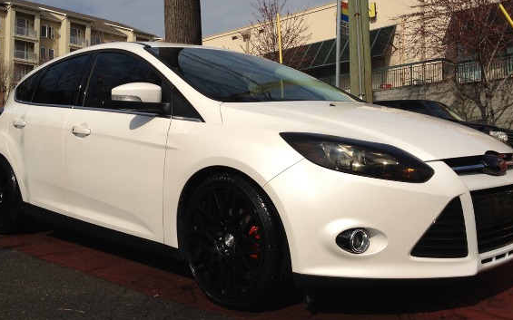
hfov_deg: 45.3
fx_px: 615
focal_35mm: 44
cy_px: 139
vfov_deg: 29.2
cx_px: 242
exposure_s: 1/3953
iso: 64
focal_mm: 4.28
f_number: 2.4
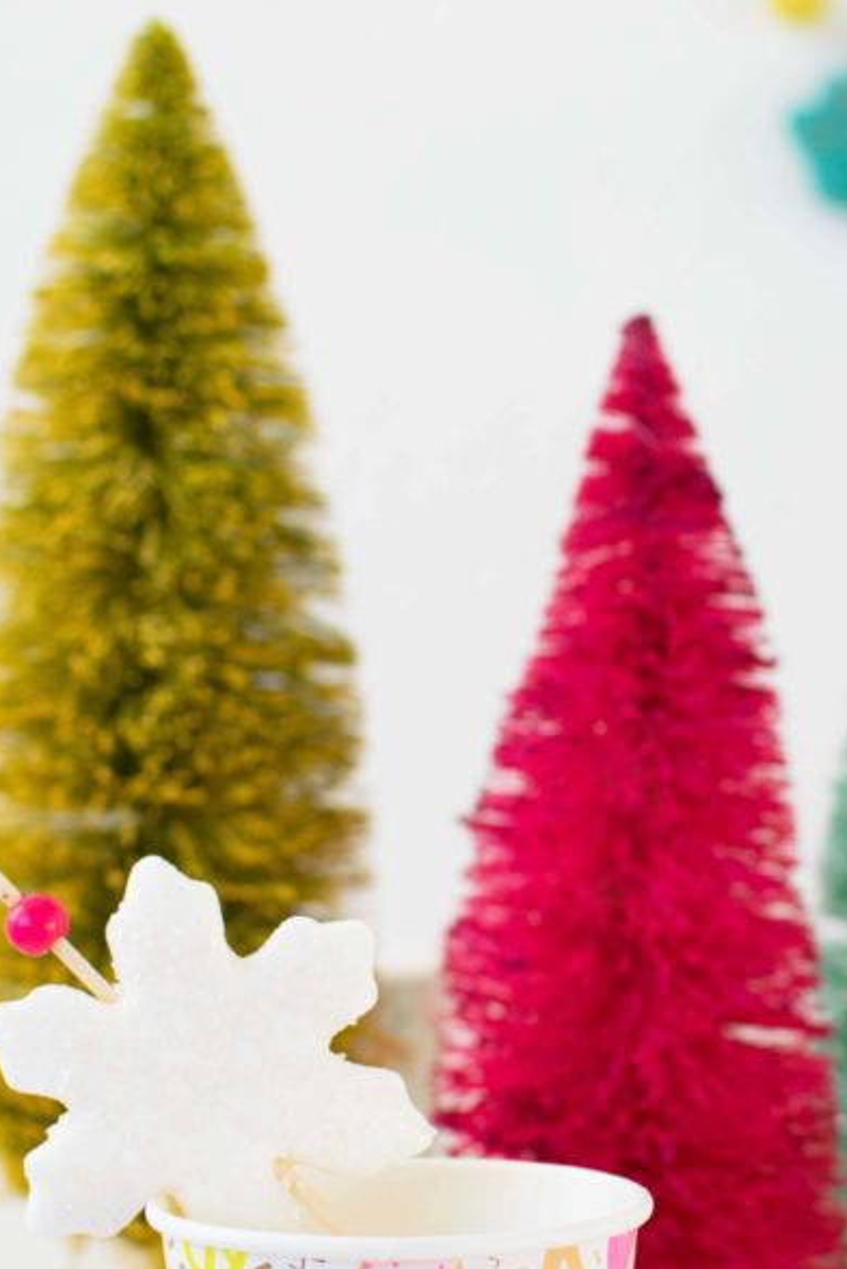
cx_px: 573
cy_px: 891
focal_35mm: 103
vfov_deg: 19.7
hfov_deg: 13.3
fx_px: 3630
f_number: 3.5
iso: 200
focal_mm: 35
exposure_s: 1/125
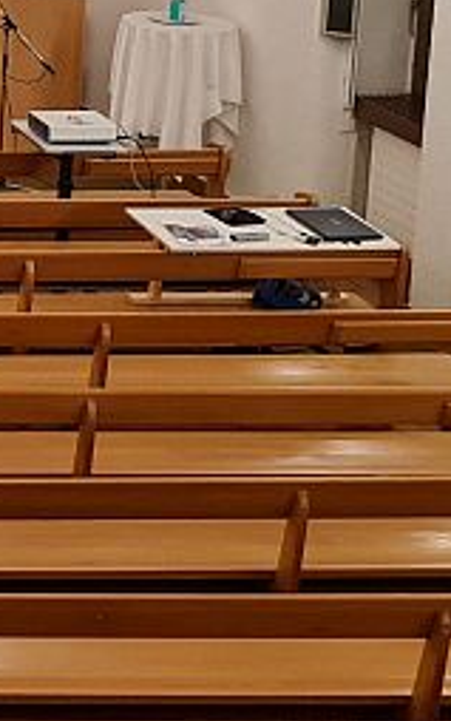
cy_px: 28
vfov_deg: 18.4
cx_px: -882
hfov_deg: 9.4
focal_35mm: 111
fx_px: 2180
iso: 250
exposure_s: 1/100
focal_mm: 5.4
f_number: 1.8
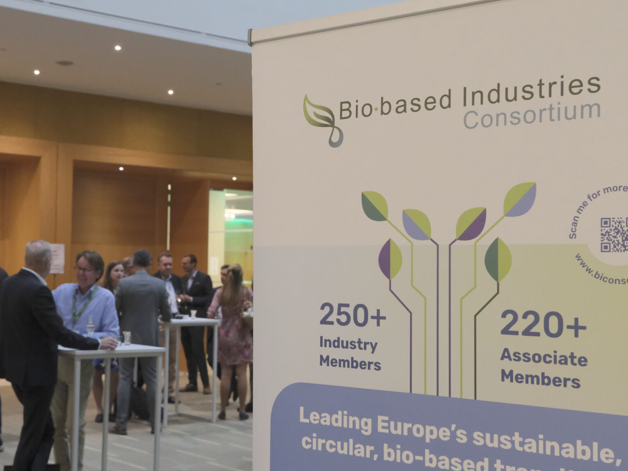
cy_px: 226
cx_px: 217
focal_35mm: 50
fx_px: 907
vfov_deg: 29.1
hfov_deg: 37.8
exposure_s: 1/80
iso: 3200
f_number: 4
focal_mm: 26.2
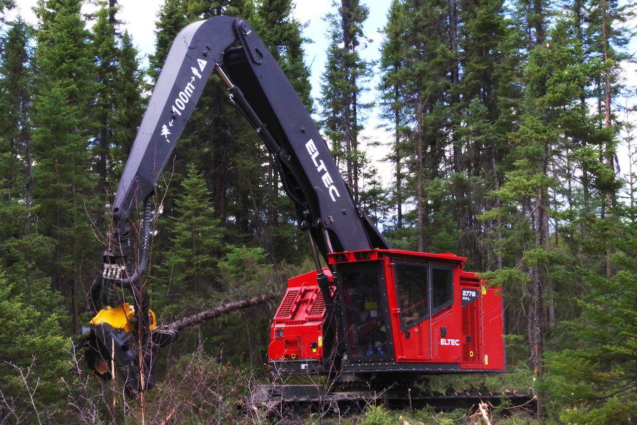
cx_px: 318
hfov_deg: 27.0
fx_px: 1327
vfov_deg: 18.2
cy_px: 212
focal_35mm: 75
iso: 400
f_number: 11
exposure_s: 1/125
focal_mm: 50
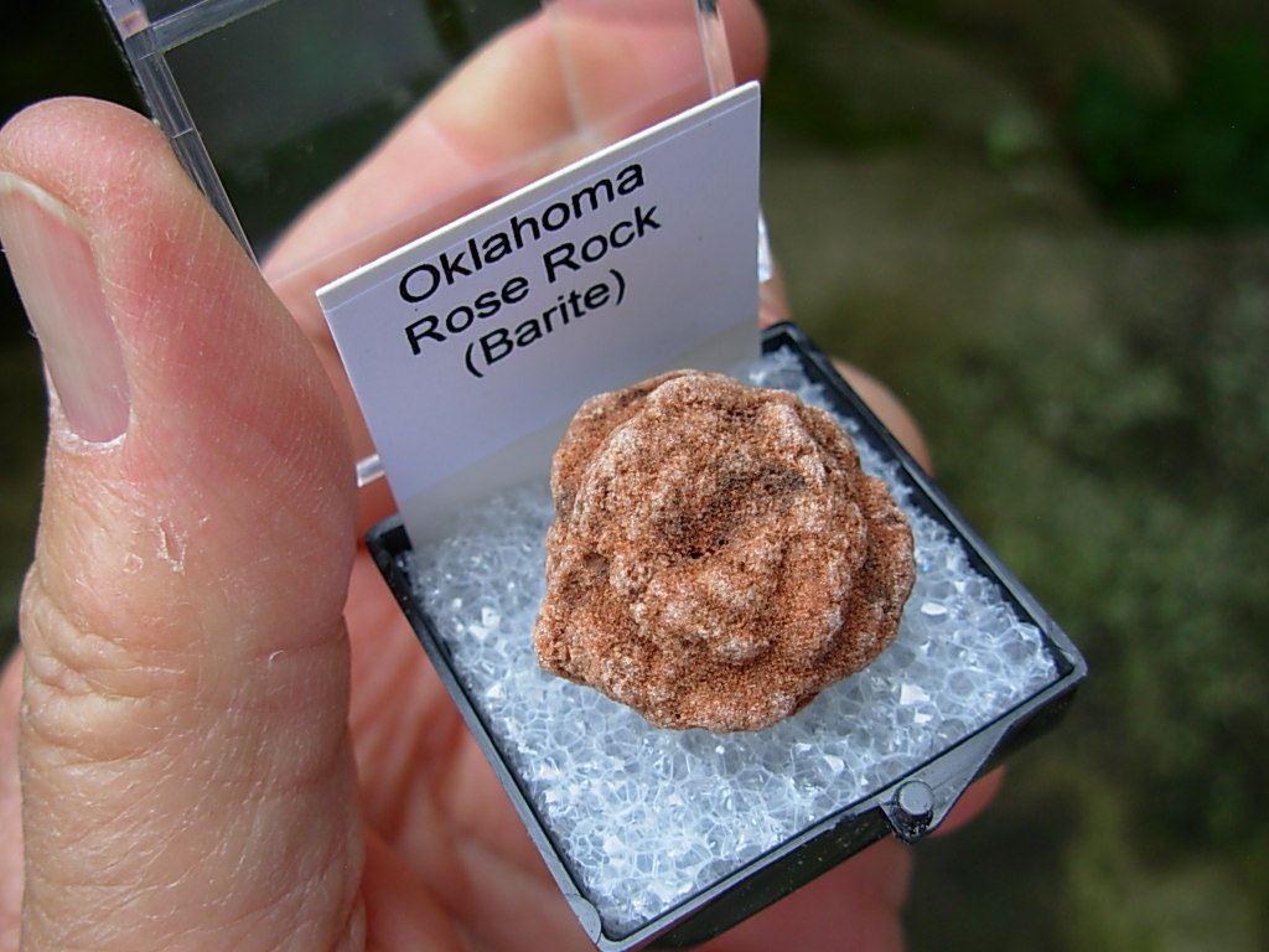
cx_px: 634
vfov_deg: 37.7
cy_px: 476
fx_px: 1393
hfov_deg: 49.0
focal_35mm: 38
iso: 50
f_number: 2.9
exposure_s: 1/264
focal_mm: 6.3
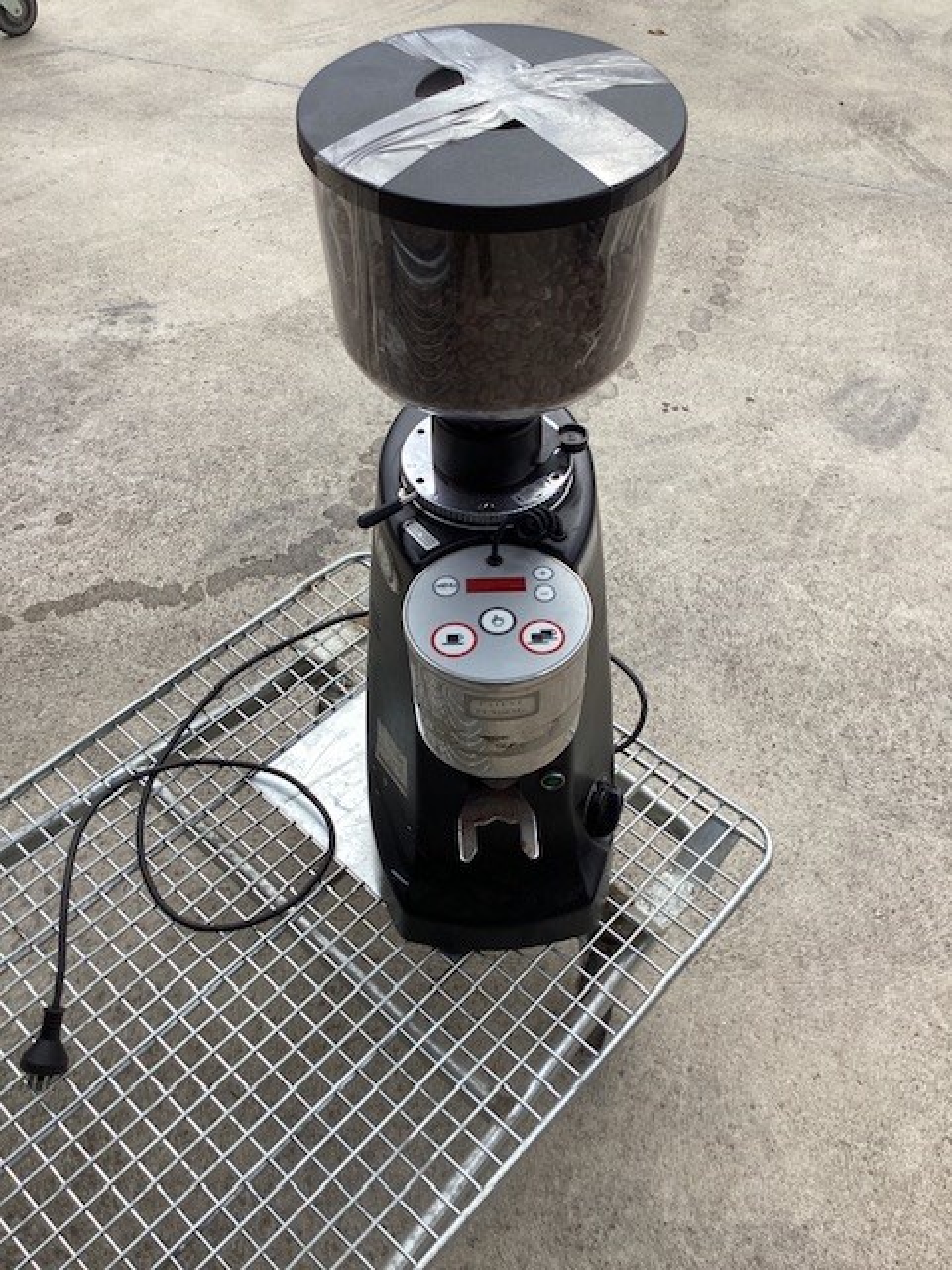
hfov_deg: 45.4
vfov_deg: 58.4
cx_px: 476
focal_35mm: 31
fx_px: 1137
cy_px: 635
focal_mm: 3.3
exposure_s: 1/1181
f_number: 2.4
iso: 25
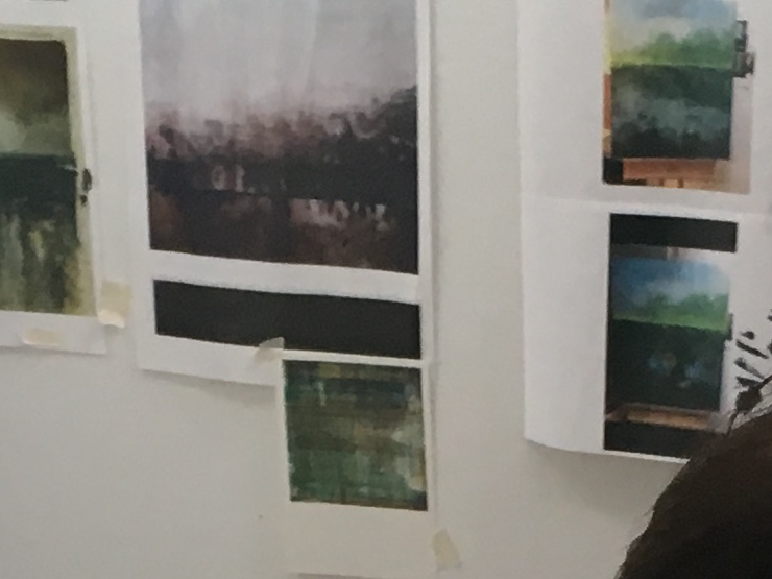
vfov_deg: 9.1
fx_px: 3524
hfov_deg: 12.5
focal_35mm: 158
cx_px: 419
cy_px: 926
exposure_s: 1/33
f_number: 2.2
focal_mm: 4.15
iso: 100
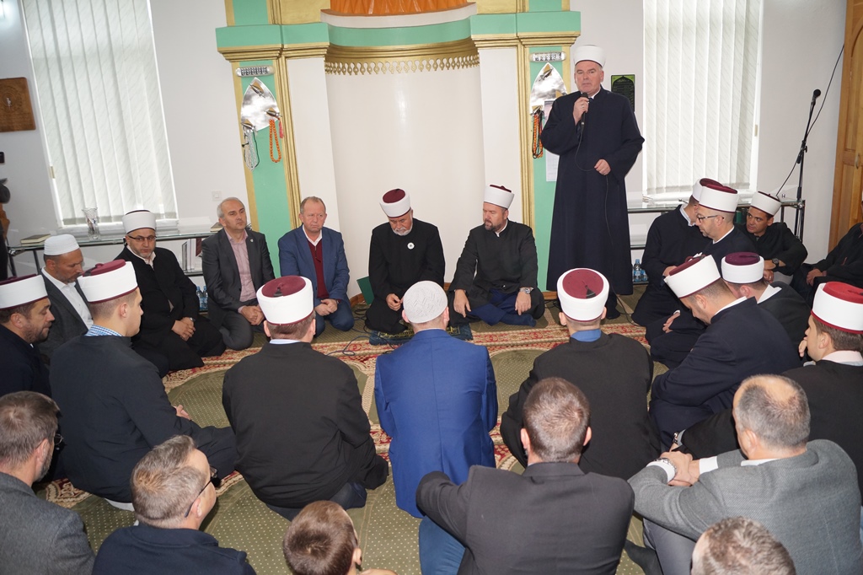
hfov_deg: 67.4
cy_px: 288
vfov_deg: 47.9
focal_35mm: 27
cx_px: 432
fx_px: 647
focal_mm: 18
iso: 640
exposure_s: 1/160
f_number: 4
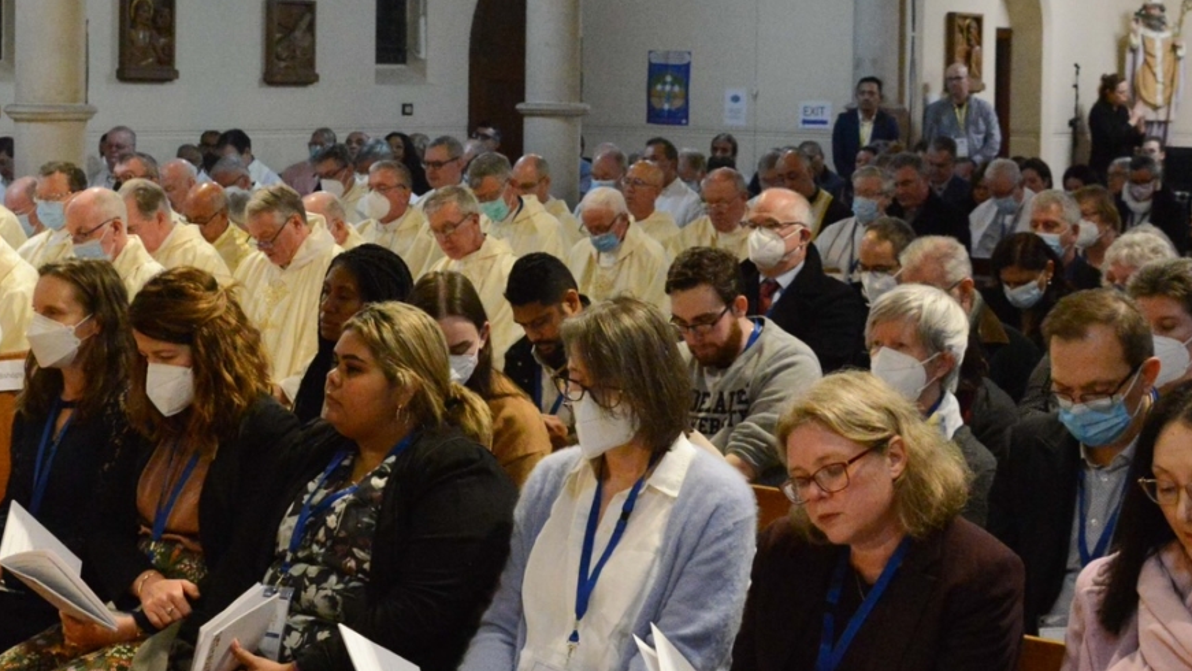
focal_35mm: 69
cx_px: 413
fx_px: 2181
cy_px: 240
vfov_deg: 17.4
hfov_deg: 30.4
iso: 6400
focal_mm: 28
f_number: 5.6
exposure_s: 1/100
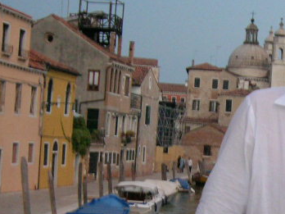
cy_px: 163
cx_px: 247
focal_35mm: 106
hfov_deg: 18.3
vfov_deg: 13.9
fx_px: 873
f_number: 2.9
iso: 200
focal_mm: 6
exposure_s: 1/17
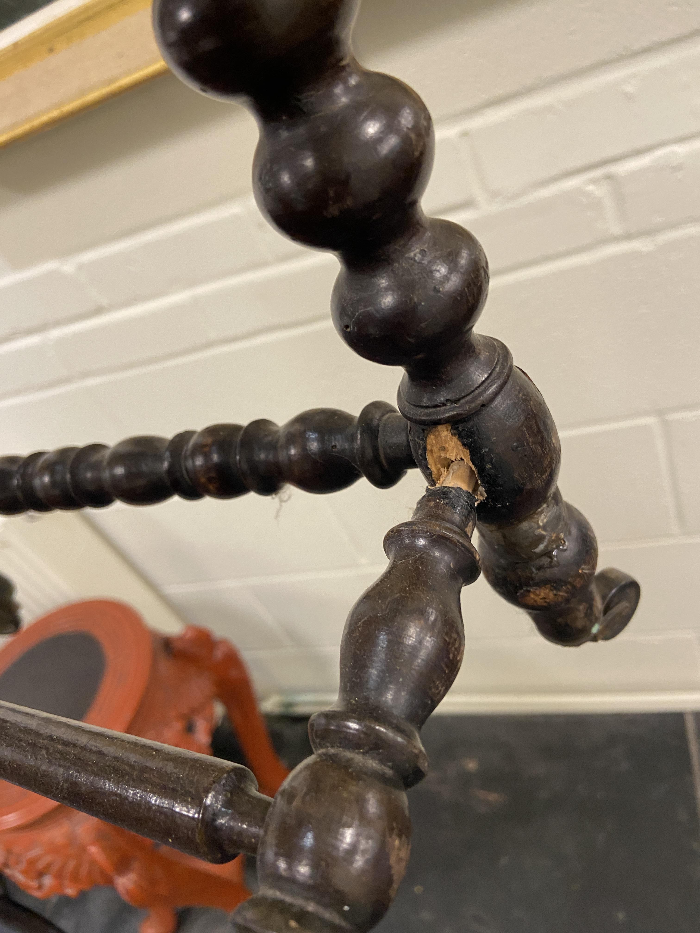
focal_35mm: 26
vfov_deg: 67.3
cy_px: 466
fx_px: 701
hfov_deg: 53.1
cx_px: 350
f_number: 1.8
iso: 200
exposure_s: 1/50
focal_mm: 4.25
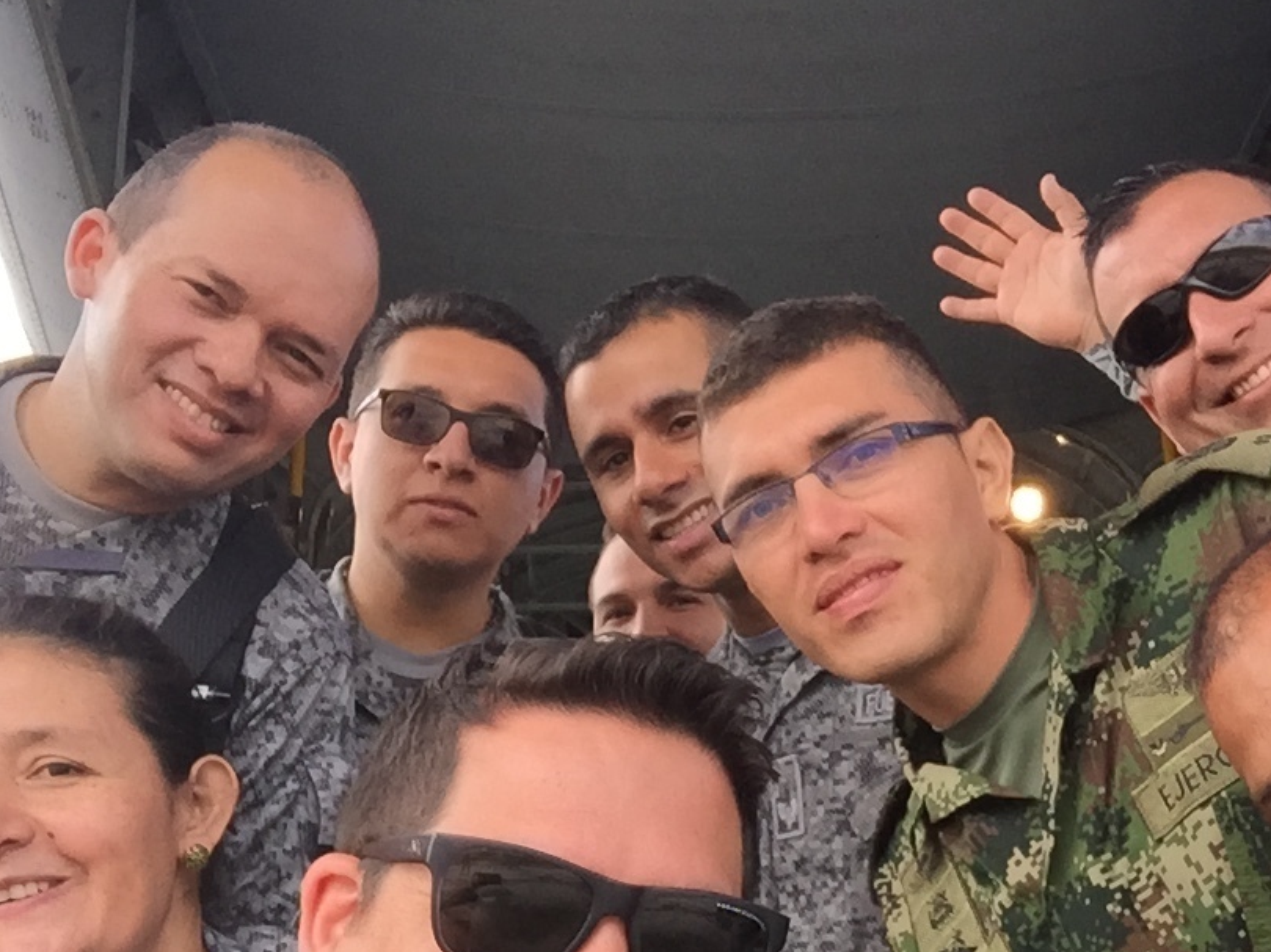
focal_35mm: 49
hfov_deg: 38.8
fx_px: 1799
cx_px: 722
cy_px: 747
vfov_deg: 29.1
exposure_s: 1/362
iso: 32
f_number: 2.2
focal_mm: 2.65
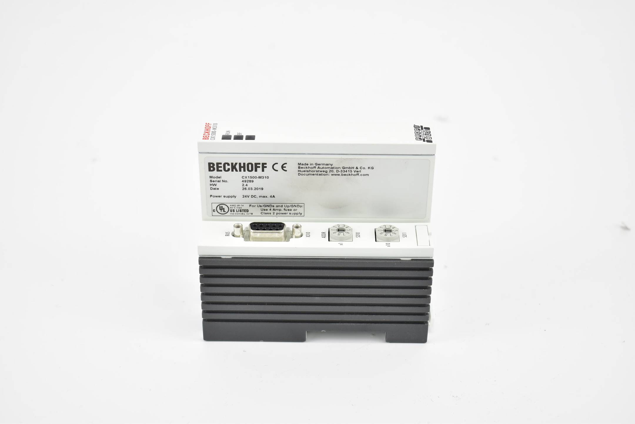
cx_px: 318
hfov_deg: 33.4
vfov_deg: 22.7
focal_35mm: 60
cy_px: 212
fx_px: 1059
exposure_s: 1/25
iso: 100
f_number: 5
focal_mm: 40
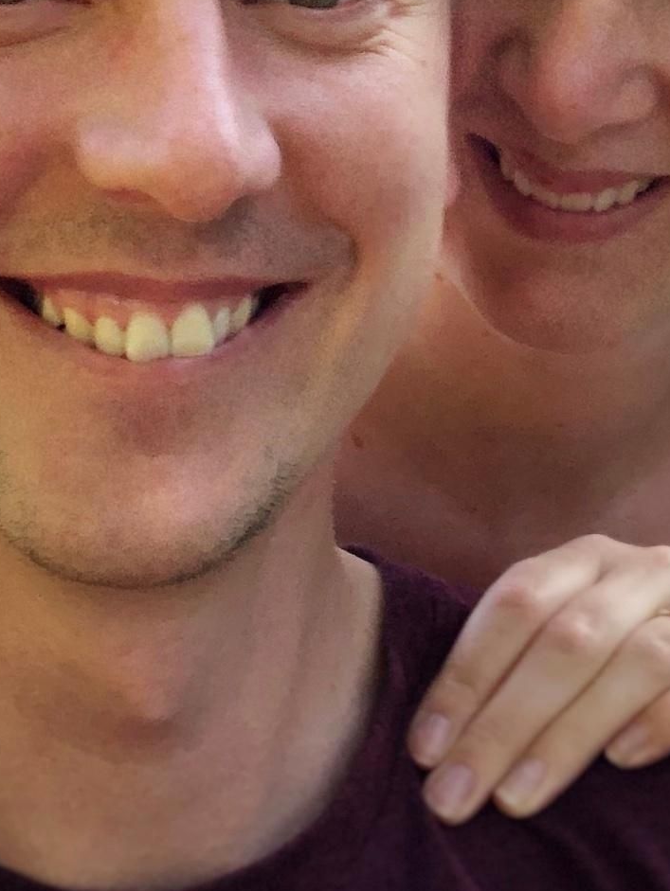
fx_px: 2707
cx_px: 433
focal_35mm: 105
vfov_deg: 18.1
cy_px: -73
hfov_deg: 14.1
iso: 32
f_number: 2.2
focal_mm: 2.87
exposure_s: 1/120
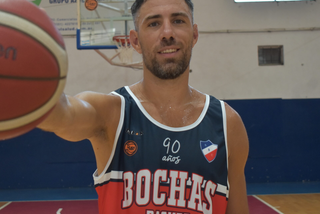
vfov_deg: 20.0
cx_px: 128
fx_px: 605
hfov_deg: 29.6
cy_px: 97
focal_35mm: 68
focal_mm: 34
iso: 800
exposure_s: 1/200
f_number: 4.5
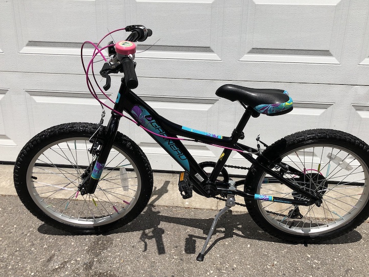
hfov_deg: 58.3
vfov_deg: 45.4
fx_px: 330
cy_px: 142
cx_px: 192
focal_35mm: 31
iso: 25
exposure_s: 1/4000
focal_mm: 3.99
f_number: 1.8
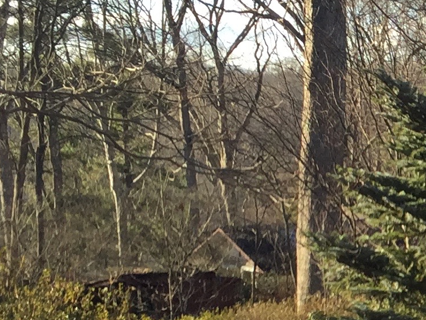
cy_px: 389
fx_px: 1575
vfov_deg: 11.3
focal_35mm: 128
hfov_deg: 13.8
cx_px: 752
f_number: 2.2
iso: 32
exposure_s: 1/434
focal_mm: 4.15
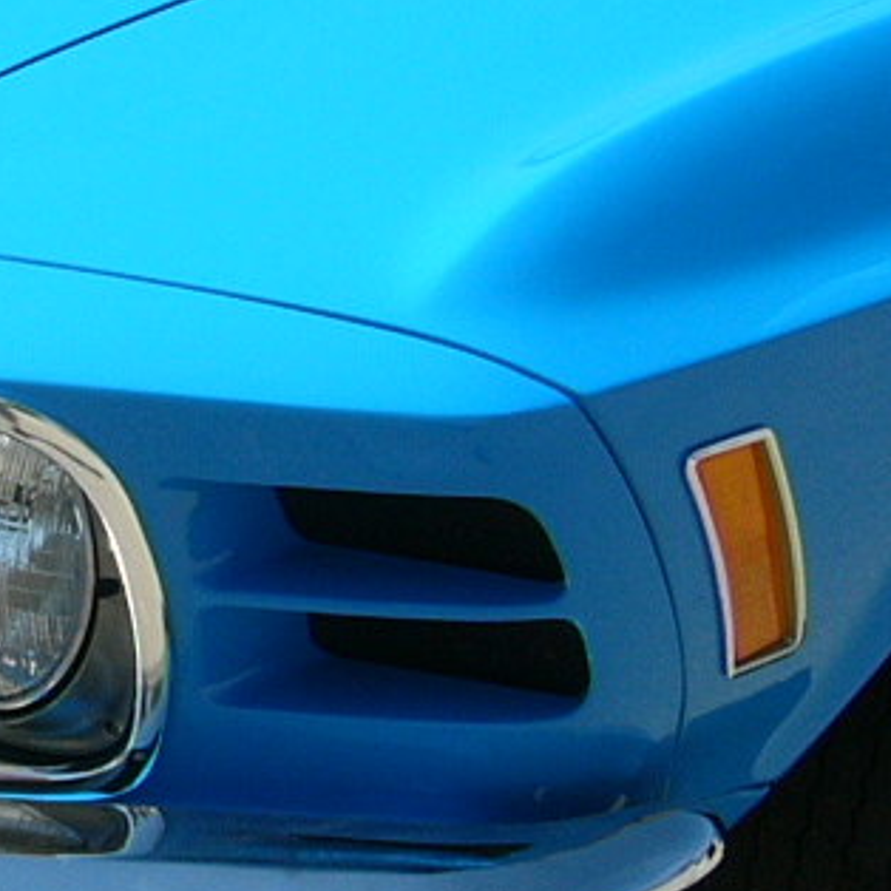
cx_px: -148
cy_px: 477
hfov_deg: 13.5
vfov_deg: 13.8
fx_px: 3669
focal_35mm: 126
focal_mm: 5.8
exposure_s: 1/200
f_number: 8
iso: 50
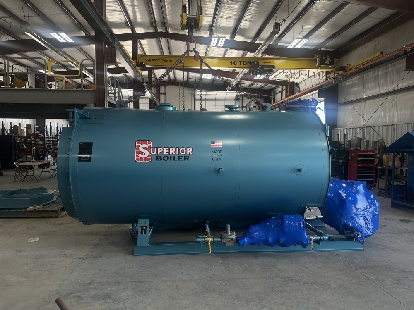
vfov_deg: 56.8
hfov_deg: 71.6
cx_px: 207
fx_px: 287
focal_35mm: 24
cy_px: 155
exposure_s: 1/555
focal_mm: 6.86
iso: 80
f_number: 1.78
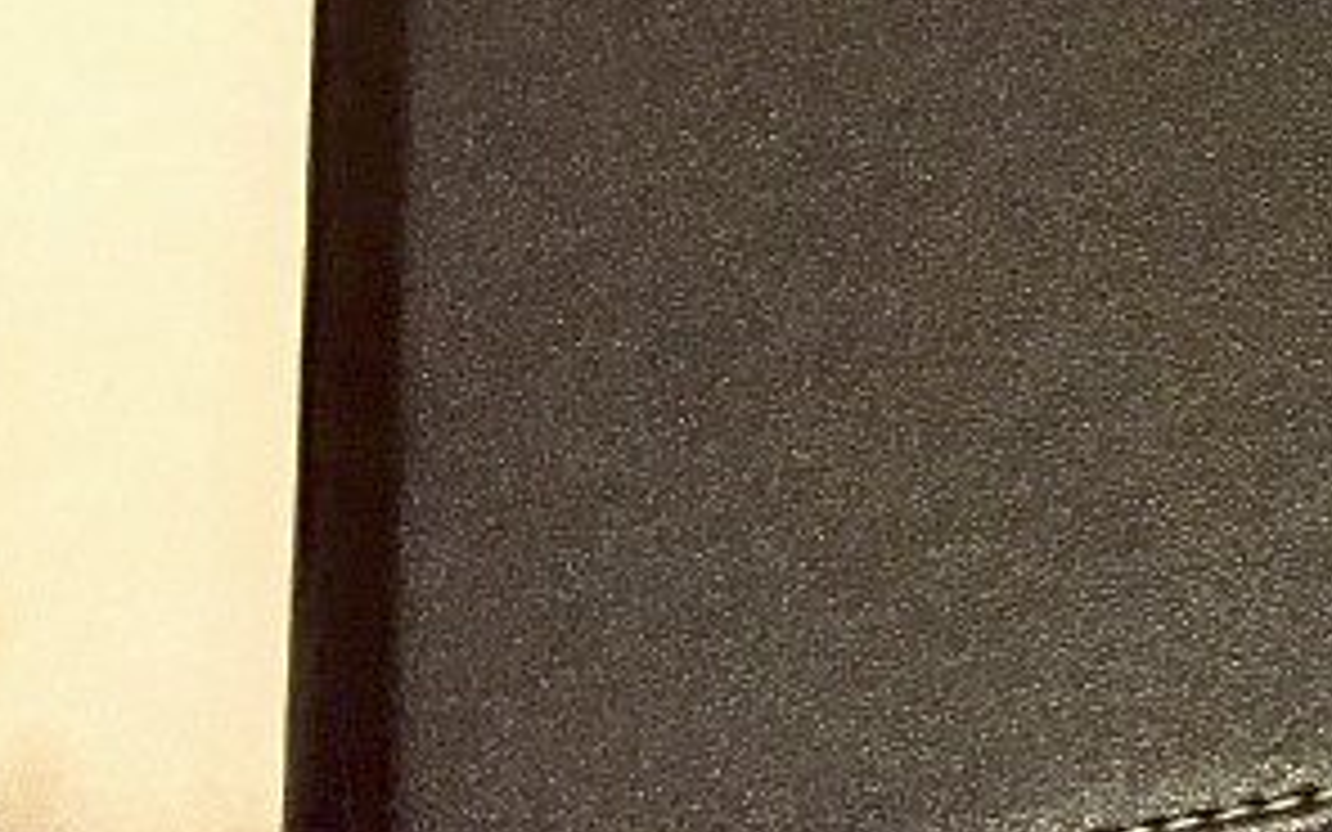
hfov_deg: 23.8
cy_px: -477
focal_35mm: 83
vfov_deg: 14.5
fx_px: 3013
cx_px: 1346
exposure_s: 1/24
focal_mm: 4.15
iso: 250
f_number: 2.2
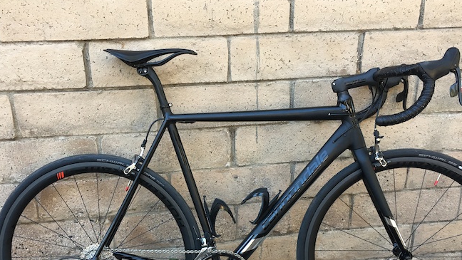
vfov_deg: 29.8
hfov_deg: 51.6
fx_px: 478
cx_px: 232
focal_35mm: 39
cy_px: 204
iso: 25
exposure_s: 1/40
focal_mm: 4.15
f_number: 2.2
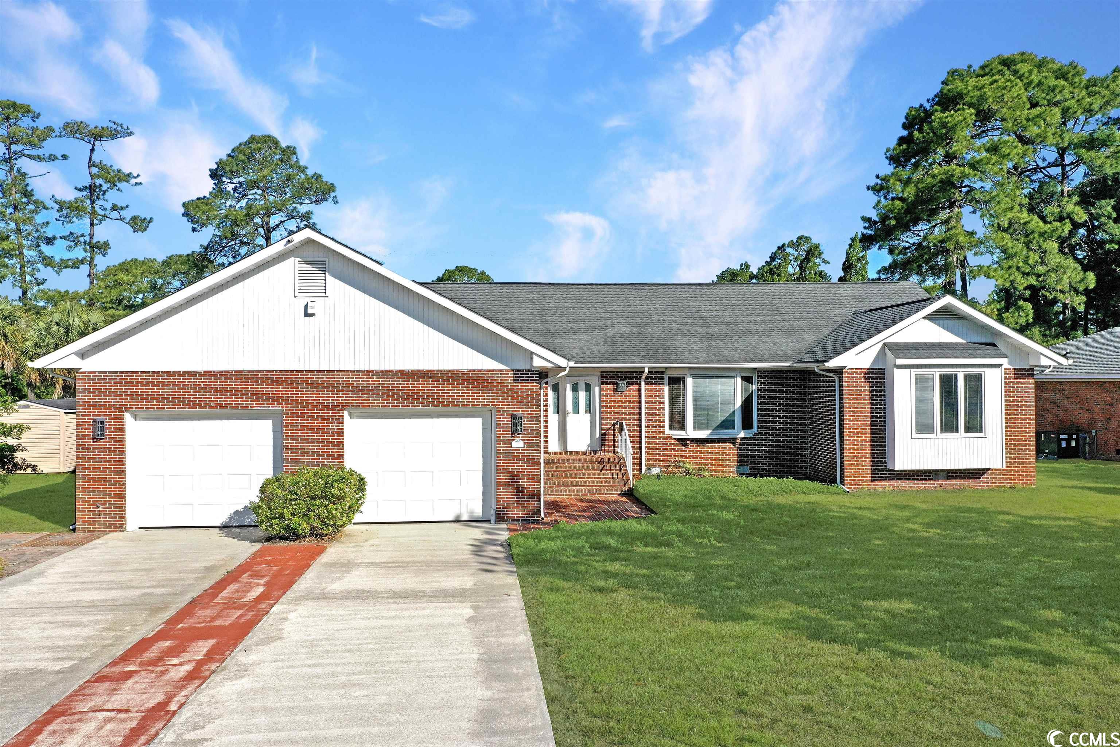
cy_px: 374
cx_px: 560
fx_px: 871
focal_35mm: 28
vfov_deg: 46.4
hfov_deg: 65.5
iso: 100
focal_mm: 10.26
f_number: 6.3
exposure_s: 1/640
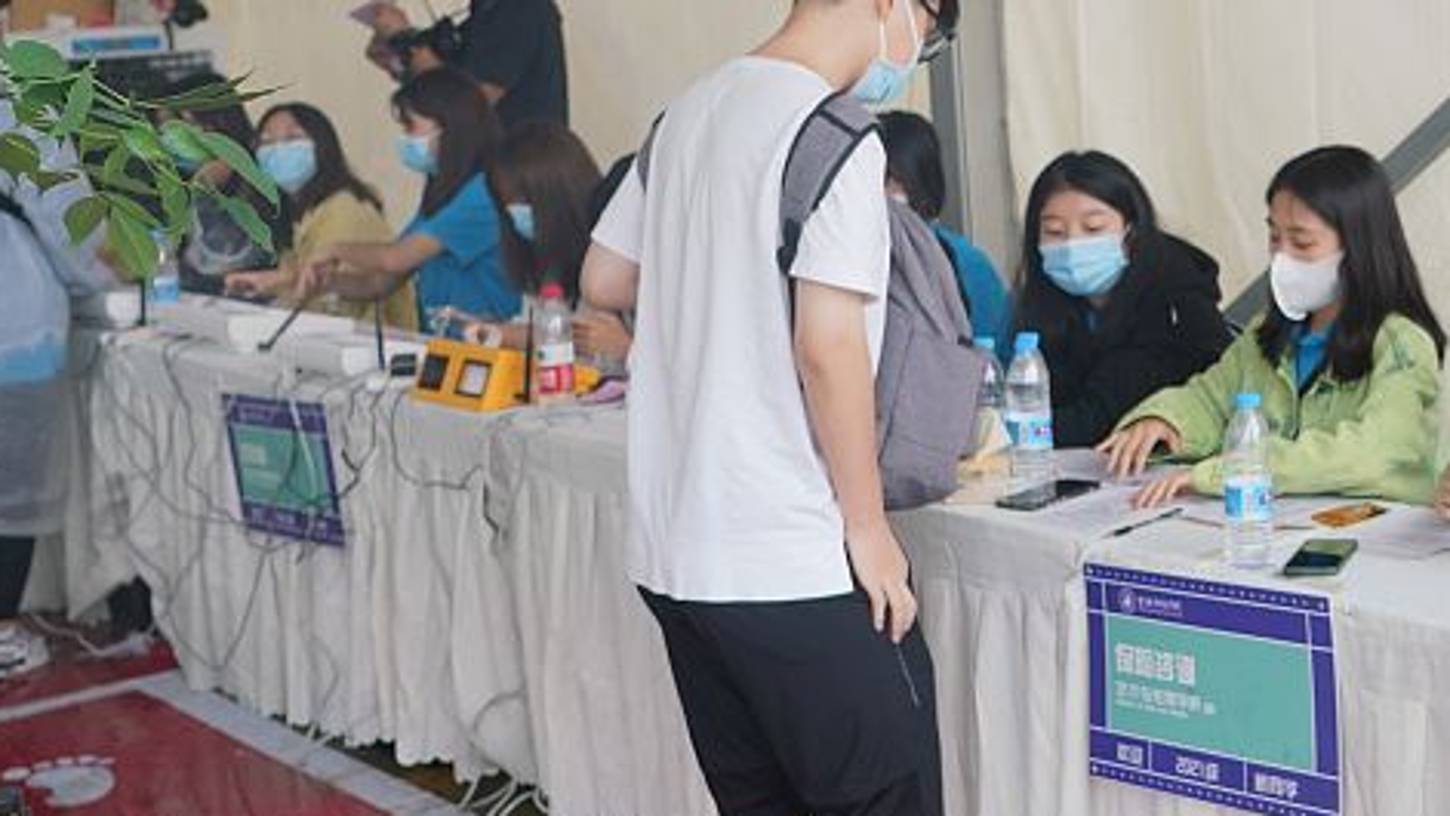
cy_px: 148
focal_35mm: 64
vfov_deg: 18.6
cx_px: 1533
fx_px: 2461
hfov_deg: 30.0
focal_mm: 24
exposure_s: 1/200
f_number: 4
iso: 500
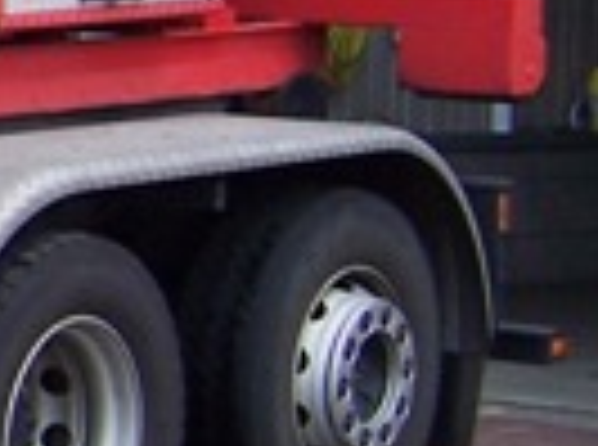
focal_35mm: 230
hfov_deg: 8.0
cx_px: -839
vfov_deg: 6.4
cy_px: 14
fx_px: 3963
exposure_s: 1/250
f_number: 3.3
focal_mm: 7.3
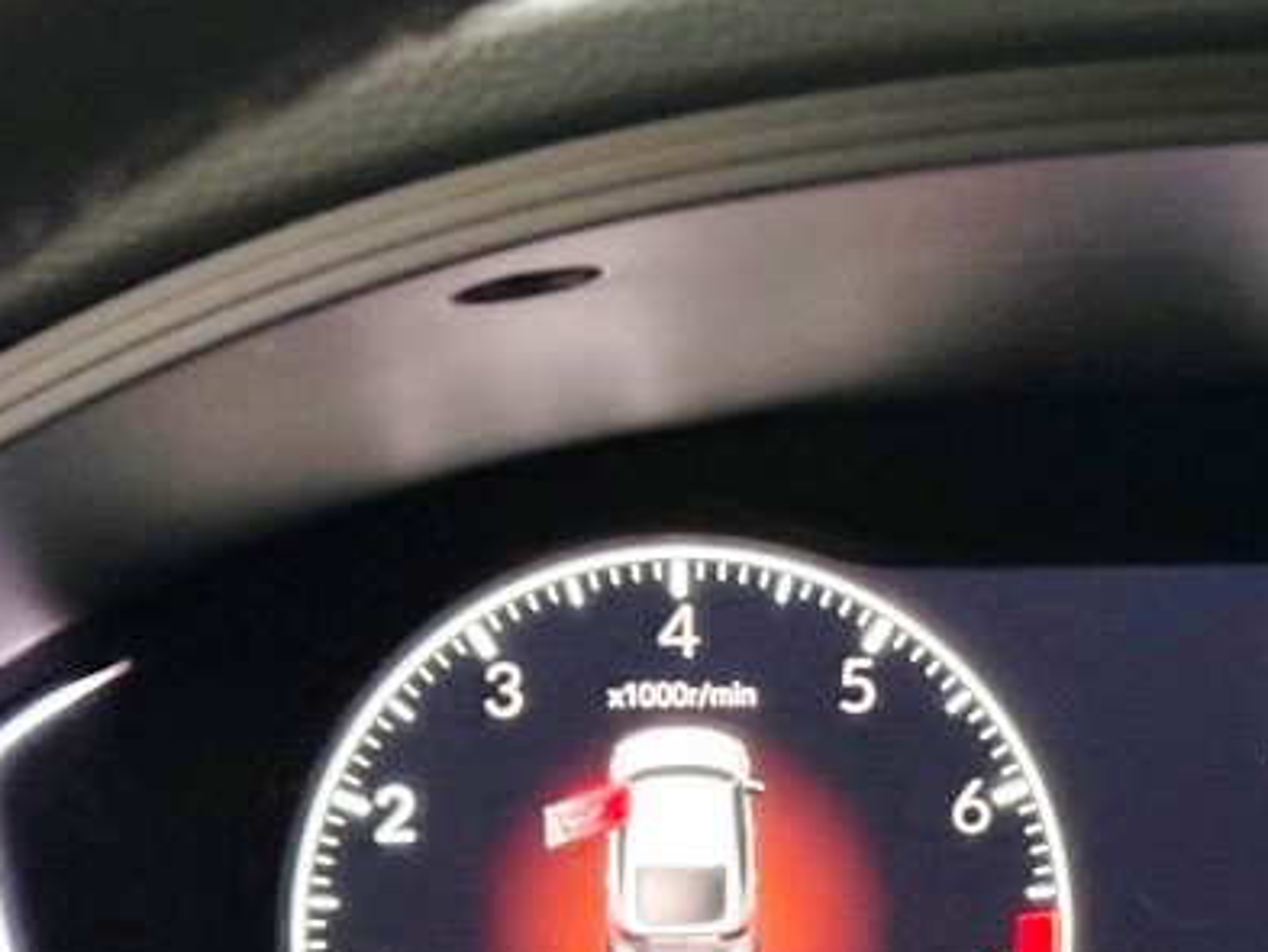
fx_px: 4580
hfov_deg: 15.5
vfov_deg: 11.8
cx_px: 1229
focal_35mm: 125
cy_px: 868
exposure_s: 1/30
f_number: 1.78
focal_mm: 6.86
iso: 640
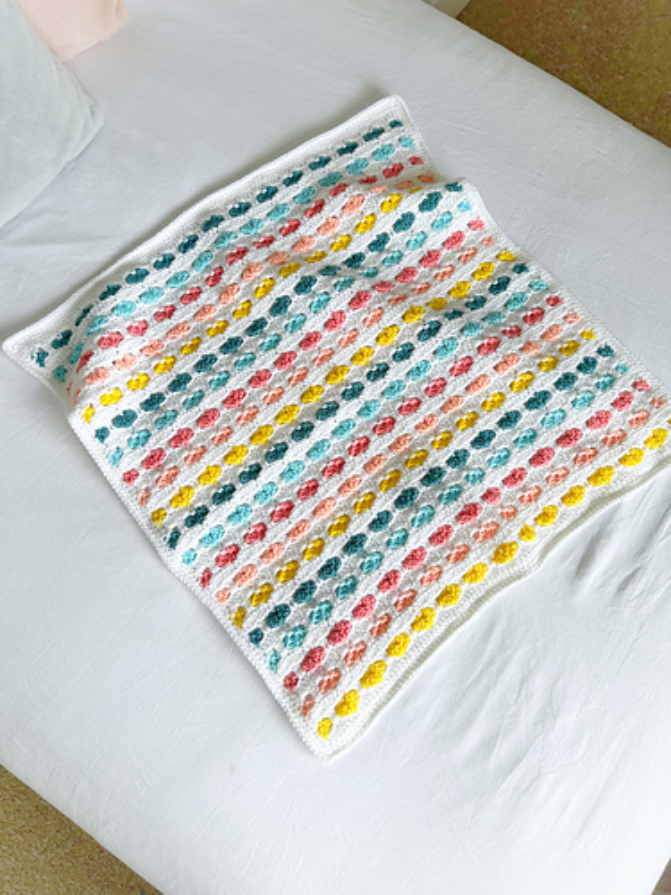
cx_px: 336
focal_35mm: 24
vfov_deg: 71.6
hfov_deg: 56.8
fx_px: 620
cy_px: 448
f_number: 1.78
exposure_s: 1/467
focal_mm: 6.86
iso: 80
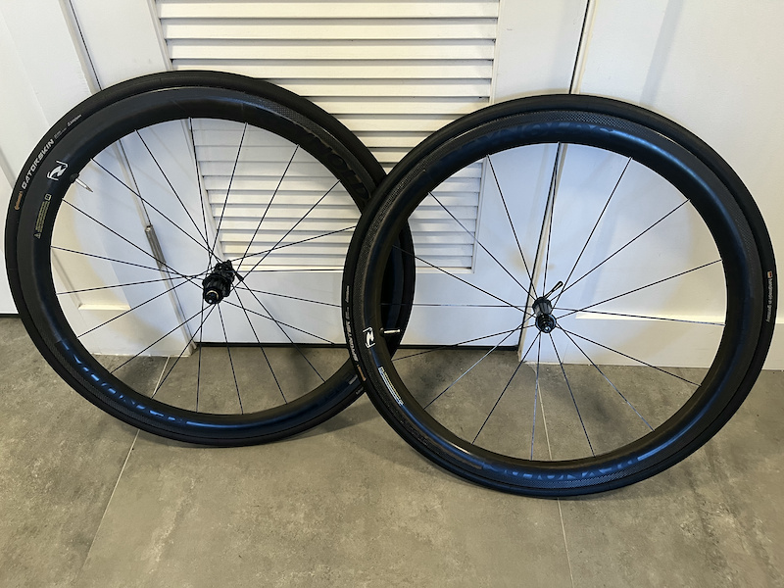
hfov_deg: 67.3
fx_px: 589
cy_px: 294
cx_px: 392
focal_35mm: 26
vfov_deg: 53.1
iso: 160
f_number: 1.6
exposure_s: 1/60
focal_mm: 5.1
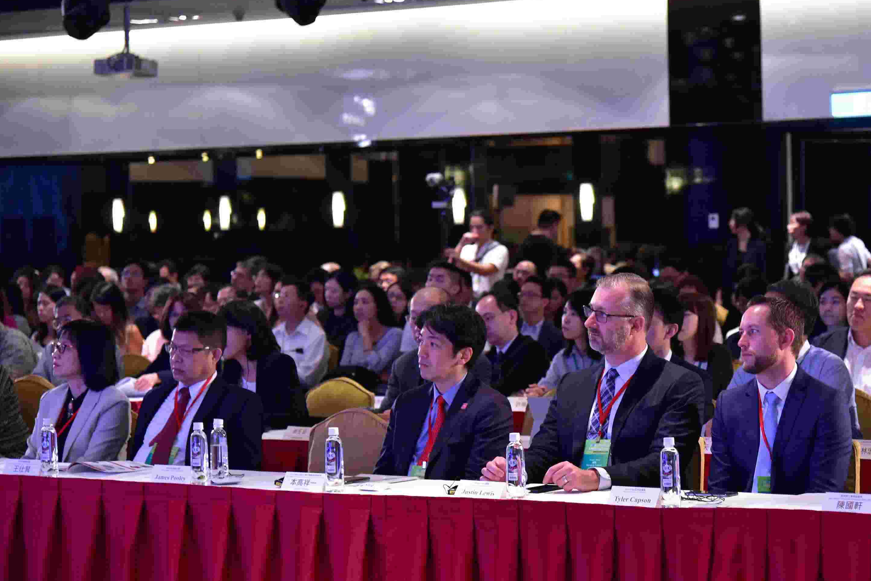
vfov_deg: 13.7
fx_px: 2420
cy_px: 329
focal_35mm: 100
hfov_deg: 20.4
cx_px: 557
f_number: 4
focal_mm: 78
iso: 3200
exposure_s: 1/80
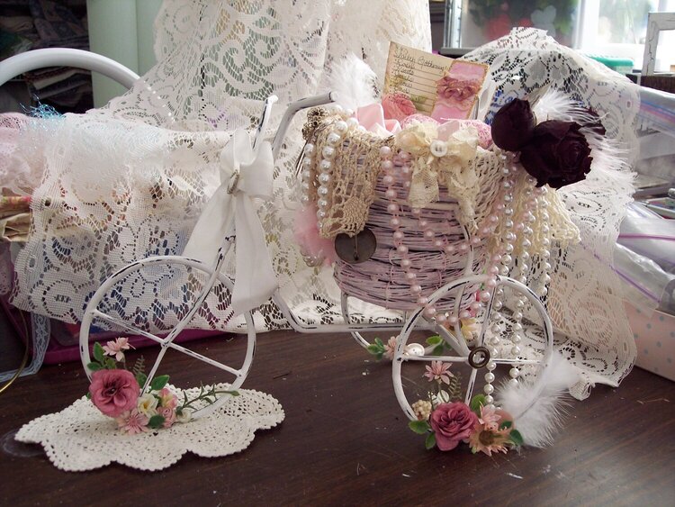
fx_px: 761
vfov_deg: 36.8
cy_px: 254
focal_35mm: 39
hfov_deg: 47.8
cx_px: 338
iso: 140
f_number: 3.4
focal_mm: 8
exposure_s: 1/30
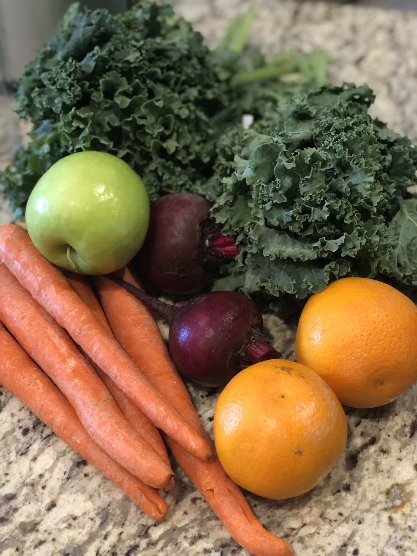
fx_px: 835
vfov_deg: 36.8
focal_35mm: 52
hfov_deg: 28.0
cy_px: 278
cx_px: 208
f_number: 2.4
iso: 160
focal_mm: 6
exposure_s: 1/20
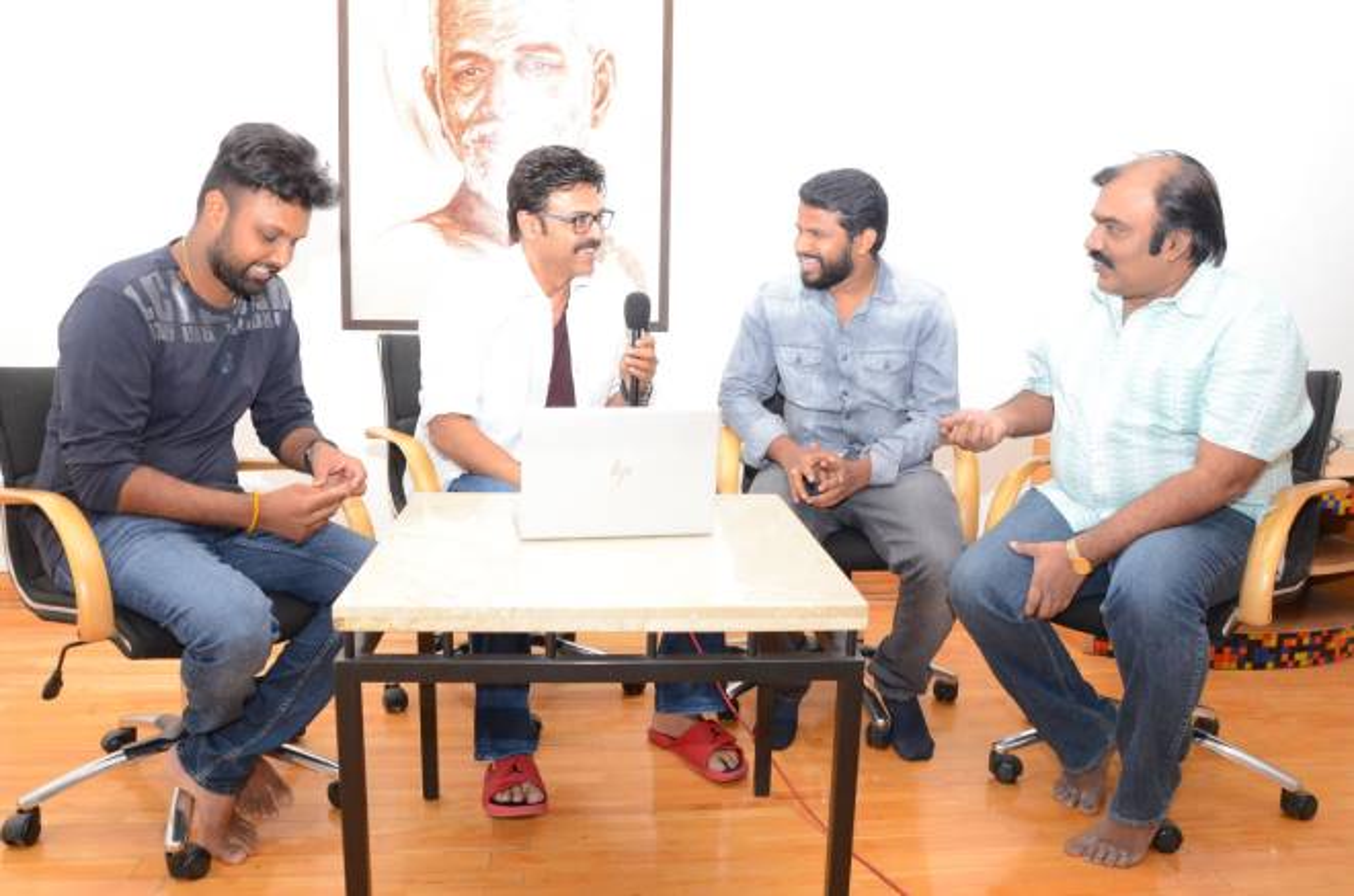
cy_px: 448
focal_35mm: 27
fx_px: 1013
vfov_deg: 47.7
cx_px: 677
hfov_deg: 67.5
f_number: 6.3
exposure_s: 1/125
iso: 2500
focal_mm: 18
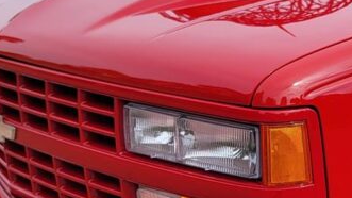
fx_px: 756
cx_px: 448
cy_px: 97
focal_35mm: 81
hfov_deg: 23.4
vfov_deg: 14.9
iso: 16
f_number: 1.8
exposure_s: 1/626
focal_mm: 6.7
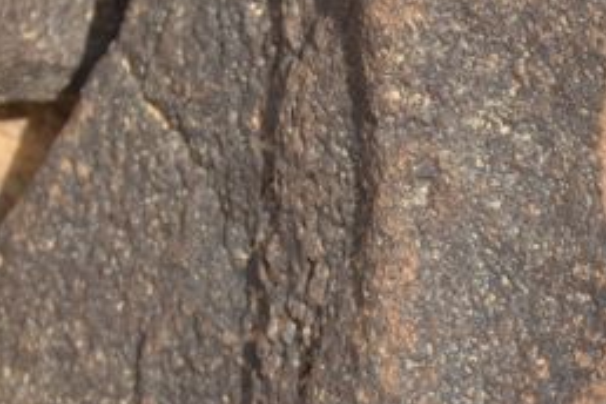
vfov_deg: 3.9
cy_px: 311
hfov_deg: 5.8
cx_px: 1095
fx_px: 5858
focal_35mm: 348
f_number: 8
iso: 100
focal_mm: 50
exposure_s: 1/250
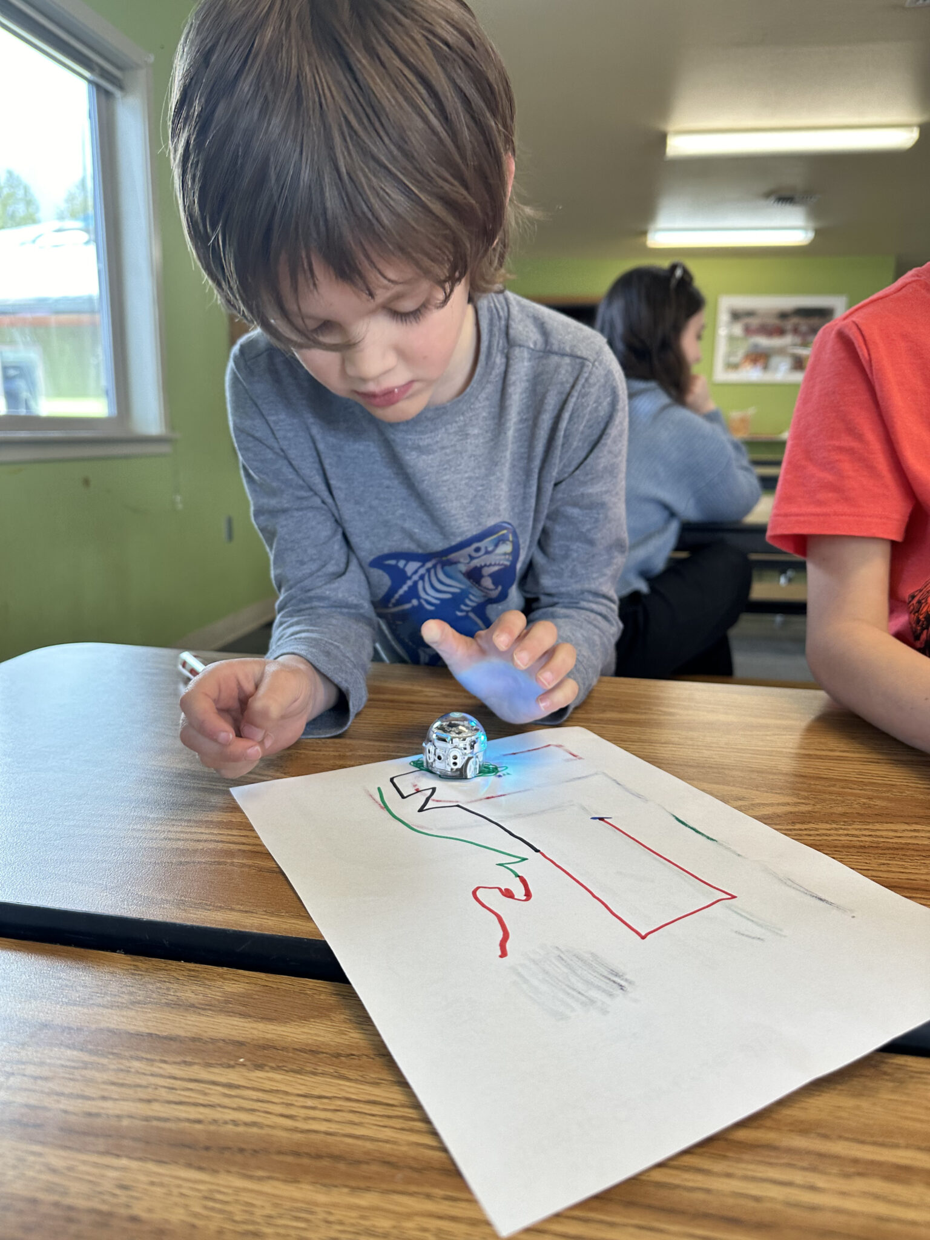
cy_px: 620
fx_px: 860
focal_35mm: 24
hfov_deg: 56.8
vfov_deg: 71.6
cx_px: 465
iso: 125
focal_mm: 6.86
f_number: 1.78
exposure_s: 1/120
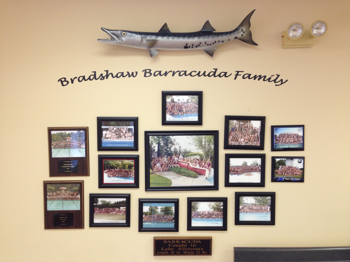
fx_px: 334
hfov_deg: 55.4
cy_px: 131
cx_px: 175
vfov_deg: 42.9
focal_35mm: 33
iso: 64
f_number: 2.4
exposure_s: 1/20
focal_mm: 4.12
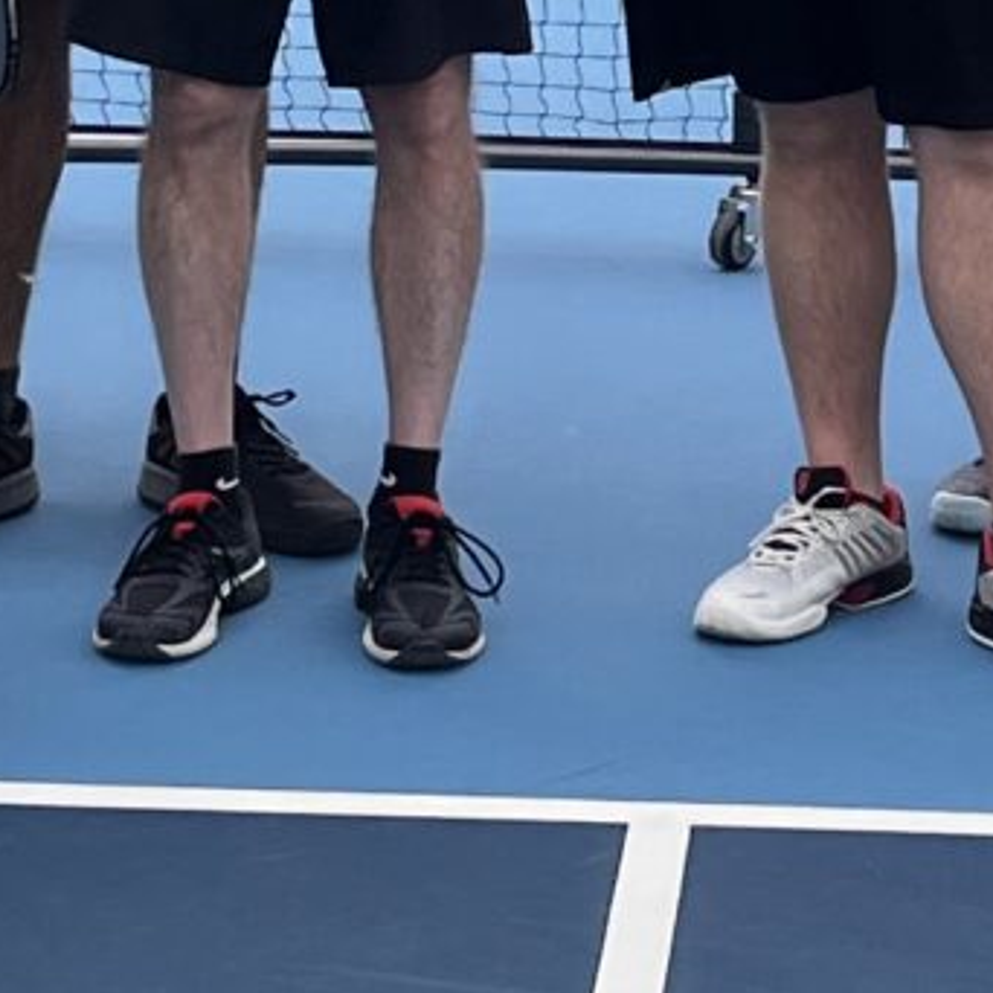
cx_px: 816
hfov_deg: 10.1
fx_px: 5582
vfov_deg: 10.0
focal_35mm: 172
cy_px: -328
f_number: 1.6
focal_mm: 5.1
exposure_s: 1/615
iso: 50
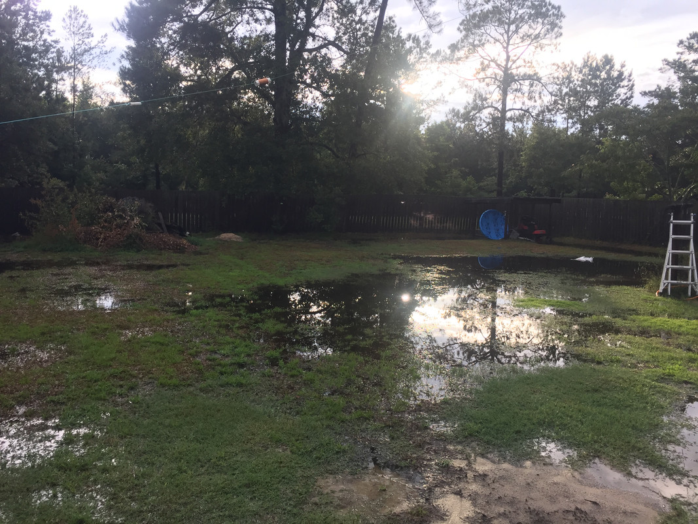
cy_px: 262
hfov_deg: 61.7
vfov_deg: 48.2
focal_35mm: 29
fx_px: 585
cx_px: 349
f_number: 2.2
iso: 50
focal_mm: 4.15
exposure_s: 1/120
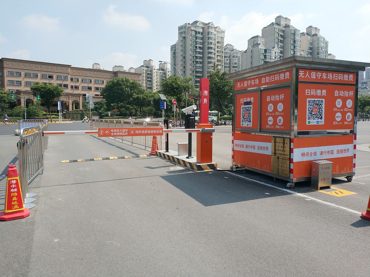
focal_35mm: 32
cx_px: 185
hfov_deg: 56.8
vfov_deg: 44.2
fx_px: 342
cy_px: 138
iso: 156
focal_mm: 4.5
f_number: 2
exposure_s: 1/1536
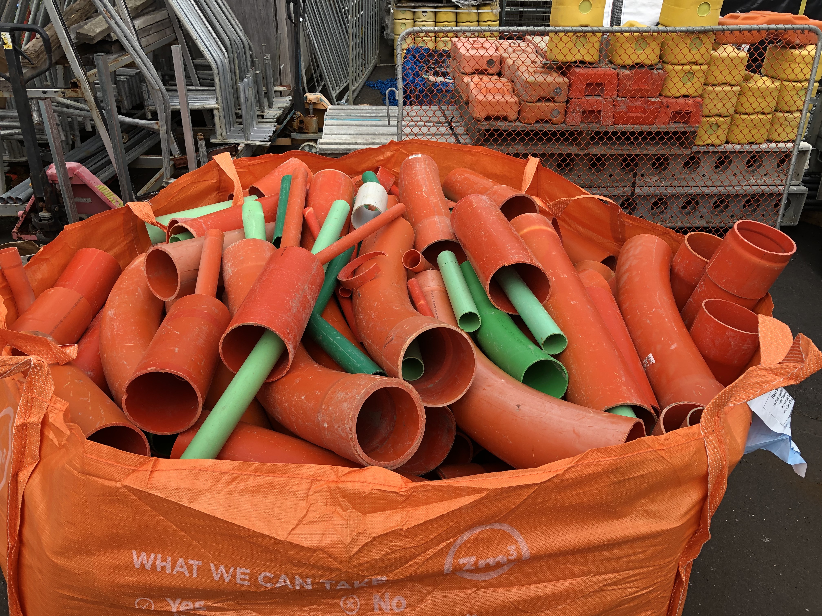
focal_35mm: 28
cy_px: 308
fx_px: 665
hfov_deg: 63.4
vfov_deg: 49.7
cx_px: 411
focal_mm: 3.99
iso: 20
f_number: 1.8
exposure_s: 1/1389
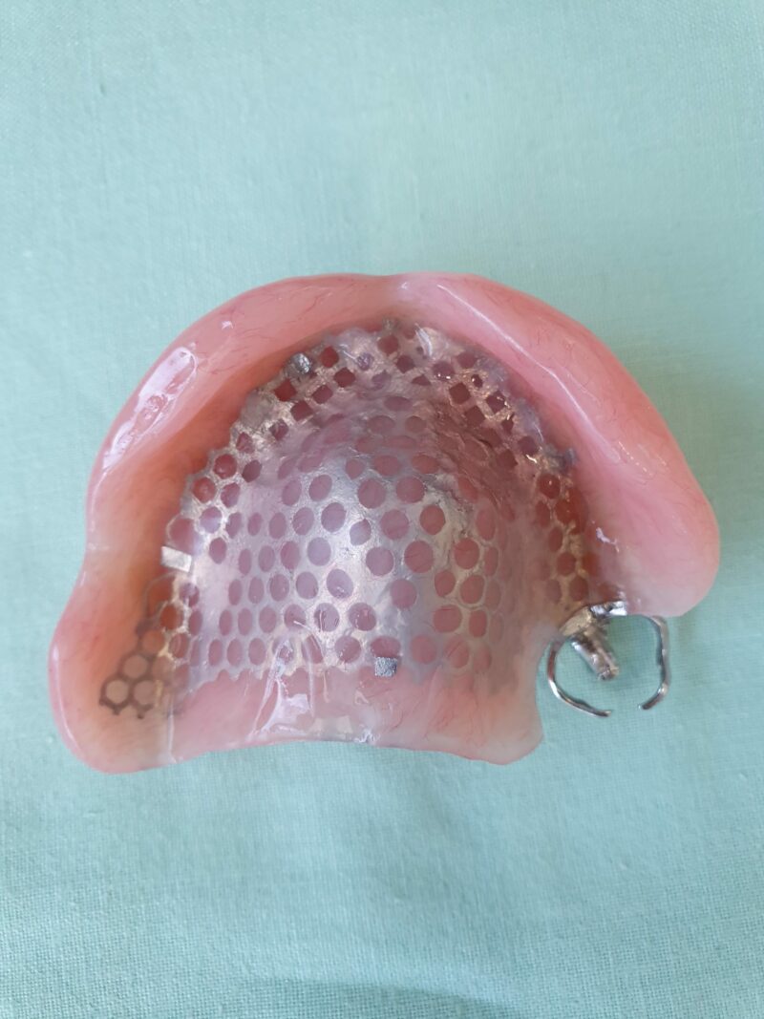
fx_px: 765
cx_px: 382
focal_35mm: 26
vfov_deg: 67.3
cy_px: 510
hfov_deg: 53.1
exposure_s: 1/100
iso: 200
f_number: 2.4
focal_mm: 4.32
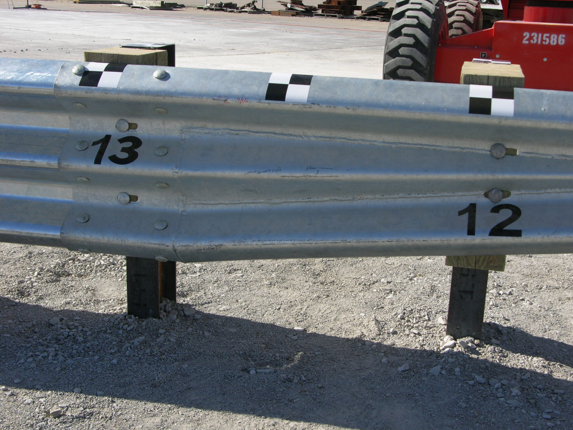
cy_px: 215
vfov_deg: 27.0
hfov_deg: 35.5
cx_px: 286
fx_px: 894
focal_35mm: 54
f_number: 5.5
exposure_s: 1/283
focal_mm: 13.7
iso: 50
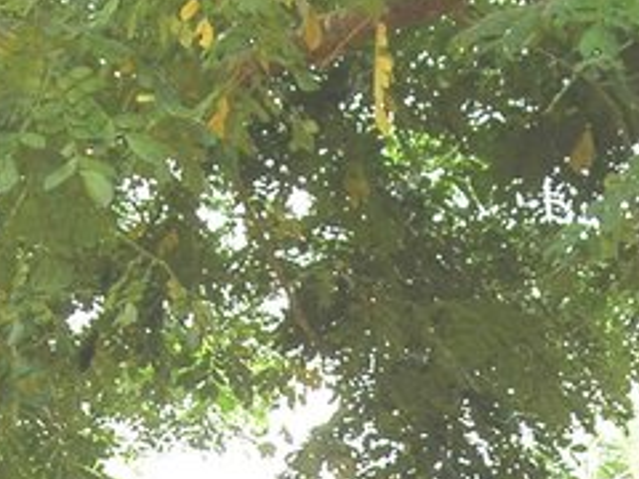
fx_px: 2990
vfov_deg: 8.6
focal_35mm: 162
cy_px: 1006
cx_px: 519
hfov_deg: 12.1
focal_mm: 7.8
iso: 64
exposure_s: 1/95.3
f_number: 4.8
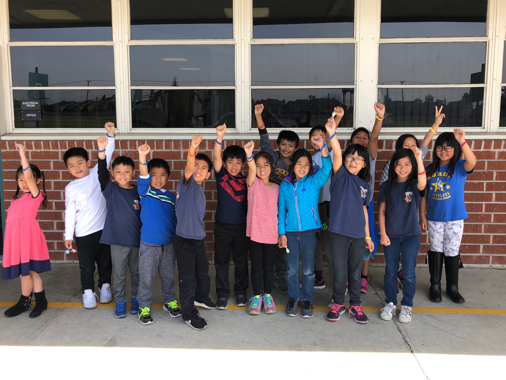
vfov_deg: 45.4
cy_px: 172
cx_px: 252
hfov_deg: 58.4
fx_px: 453
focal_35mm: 31
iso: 20
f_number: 1.8
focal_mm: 3.99
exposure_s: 1/397
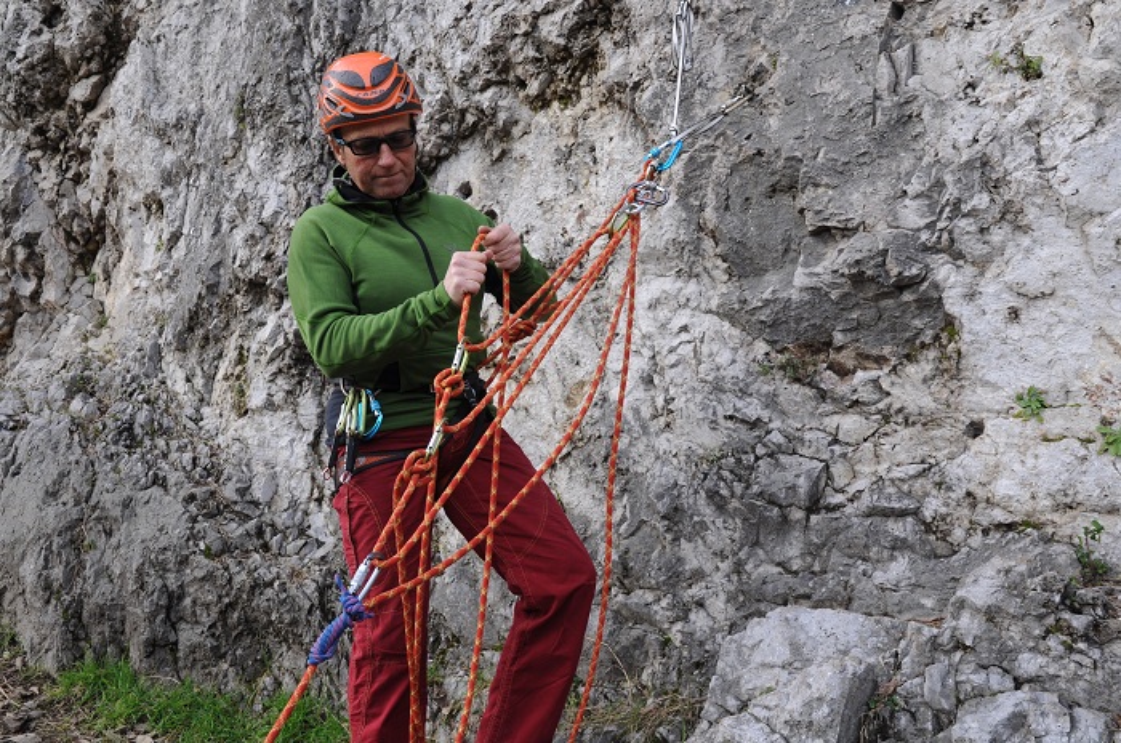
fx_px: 932
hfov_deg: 62.0
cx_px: 560
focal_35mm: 30
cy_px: 372
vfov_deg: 43.4
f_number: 8
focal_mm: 20
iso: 200
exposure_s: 1/80
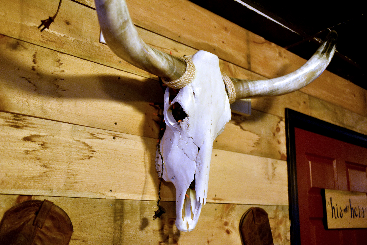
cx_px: 184
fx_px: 357
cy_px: 122
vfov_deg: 37.9
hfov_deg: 54.4
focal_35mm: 35
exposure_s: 1/20
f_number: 2.8
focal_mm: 35
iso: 1600
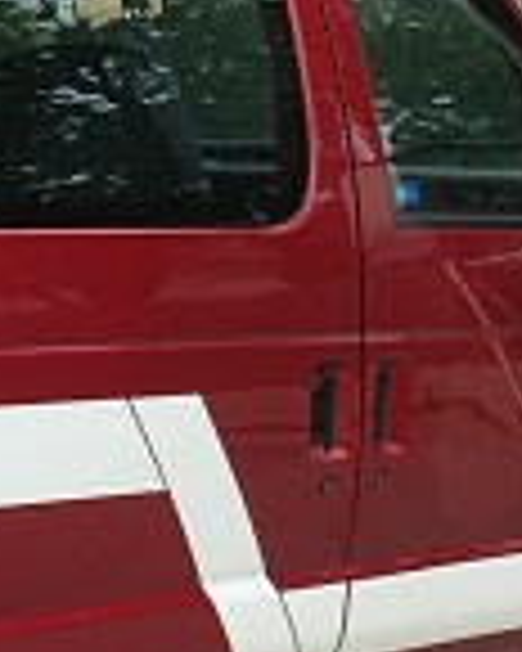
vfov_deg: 12.6
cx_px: -720
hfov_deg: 9.1
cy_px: 418
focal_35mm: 153
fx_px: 2955
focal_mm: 4.15
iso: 25
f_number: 2.2
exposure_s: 1/478
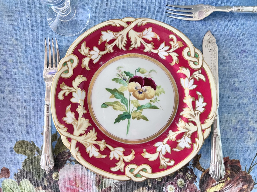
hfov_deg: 67.3
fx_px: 193
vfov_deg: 53.1
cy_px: 96
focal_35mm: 26
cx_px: 128
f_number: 1.5
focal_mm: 5.7
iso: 250
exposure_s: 1/60
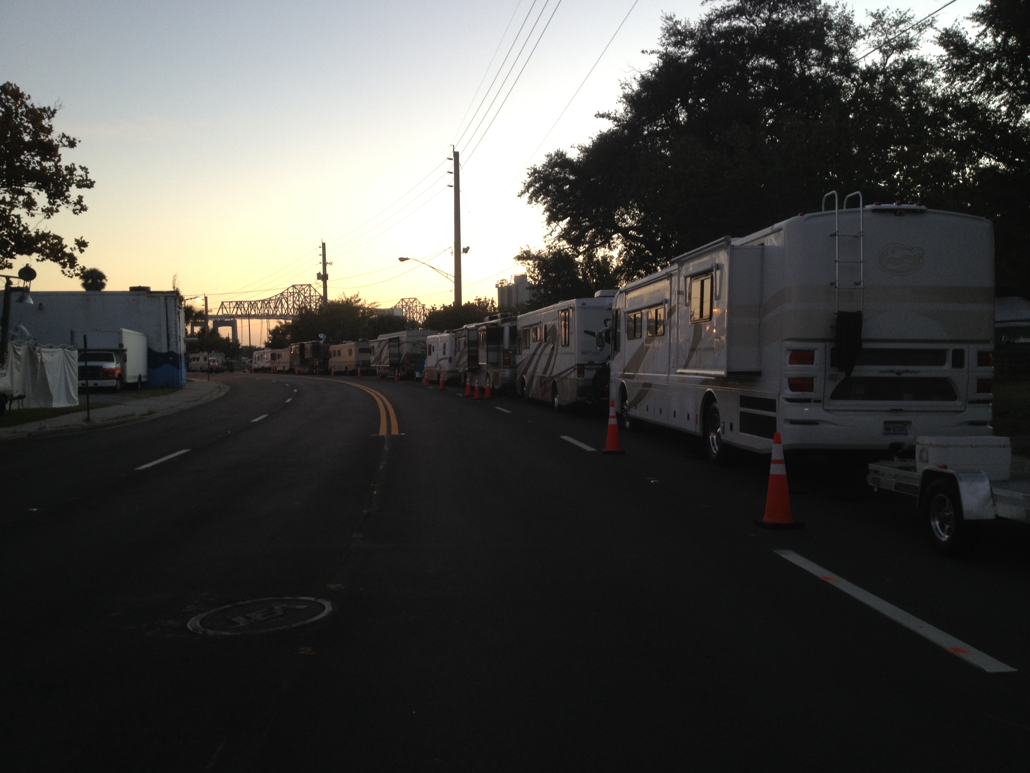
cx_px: 515
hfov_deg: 52.6
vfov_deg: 40.7
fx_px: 1041
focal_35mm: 35
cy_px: 386
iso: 50
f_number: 2.4
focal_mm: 4.28
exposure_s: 1/24
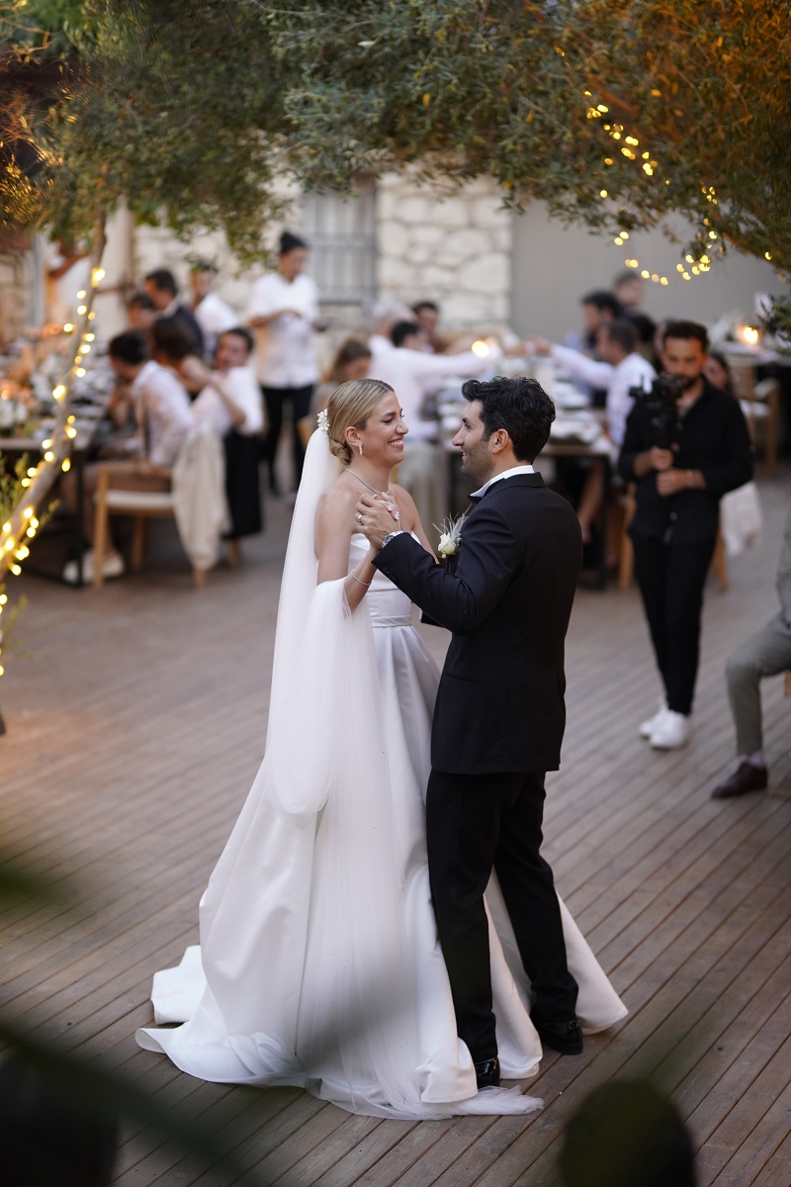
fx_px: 2801
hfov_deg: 16.1
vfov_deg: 23.9
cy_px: 594
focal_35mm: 85
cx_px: 396
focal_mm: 85
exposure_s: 1/200
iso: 1250
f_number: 1.4
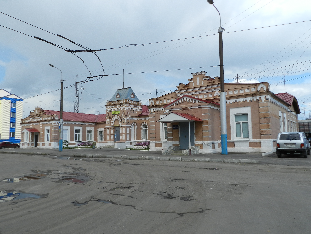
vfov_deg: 54.9
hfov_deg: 69.4
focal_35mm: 25
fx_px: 225
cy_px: 117
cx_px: 156
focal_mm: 4.5
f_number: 4.5
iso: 160
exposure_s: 1/1000
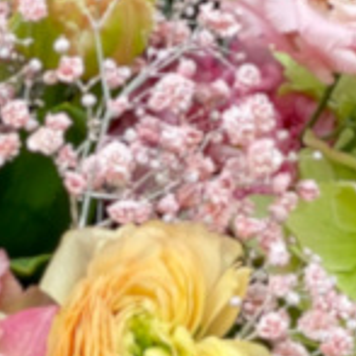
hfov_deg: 5.8
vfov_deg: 5.8
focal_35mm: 300
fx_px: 3491
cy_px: 450
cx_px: 48
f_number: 2
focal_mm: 6
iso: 20
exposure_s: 1/122
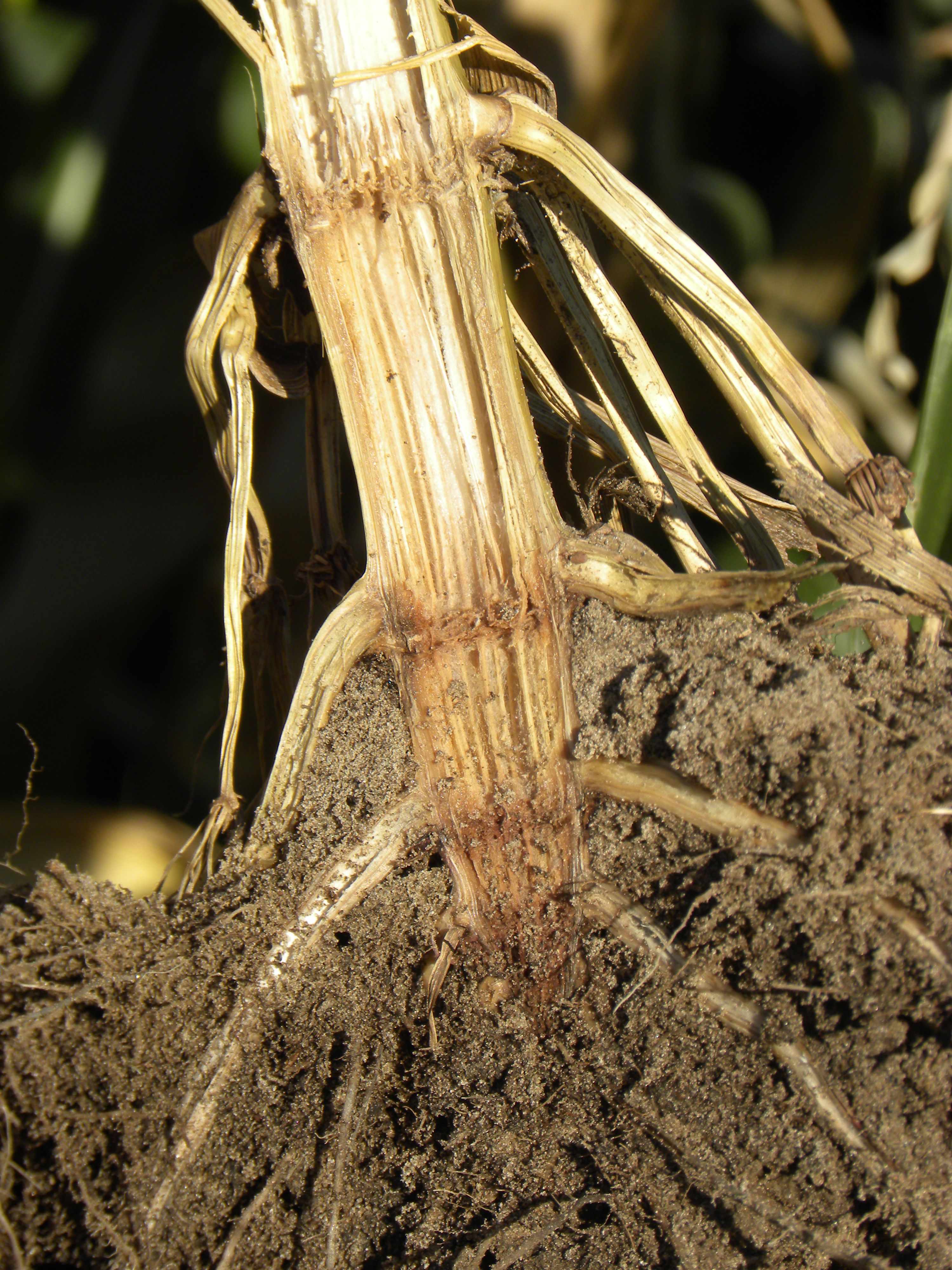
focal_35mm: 291
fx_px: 10671
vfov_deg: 6.8
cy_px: 635
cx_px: 476
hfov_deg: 5.1
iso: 64
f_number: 5.6
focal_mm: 51.8
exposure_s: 1/254
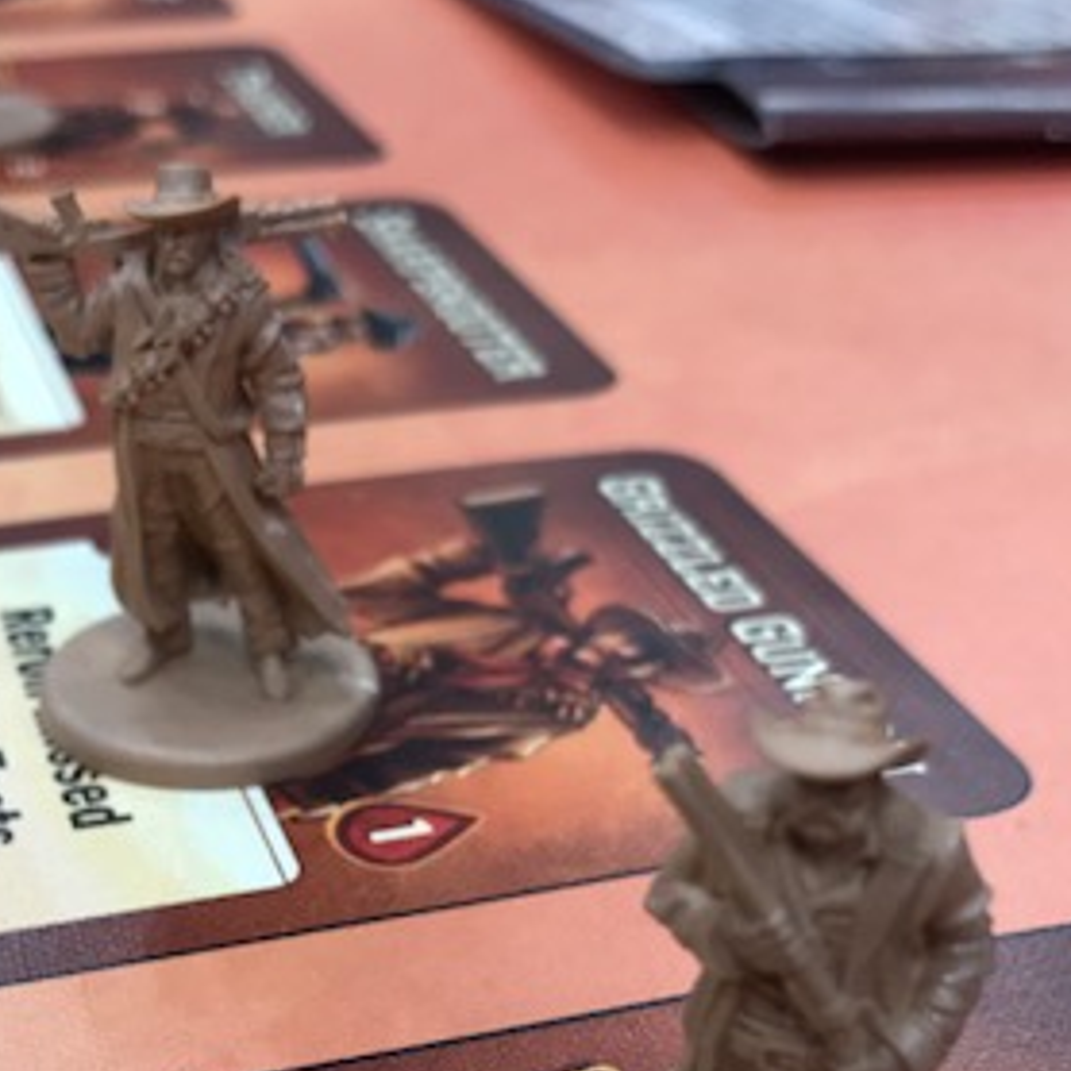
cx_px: 343
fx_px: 1995
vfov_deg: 29.1
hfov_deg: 29.8
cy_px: 909
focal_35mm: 57
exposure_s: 1/60
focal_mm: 3.99
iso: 32
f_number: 1.8
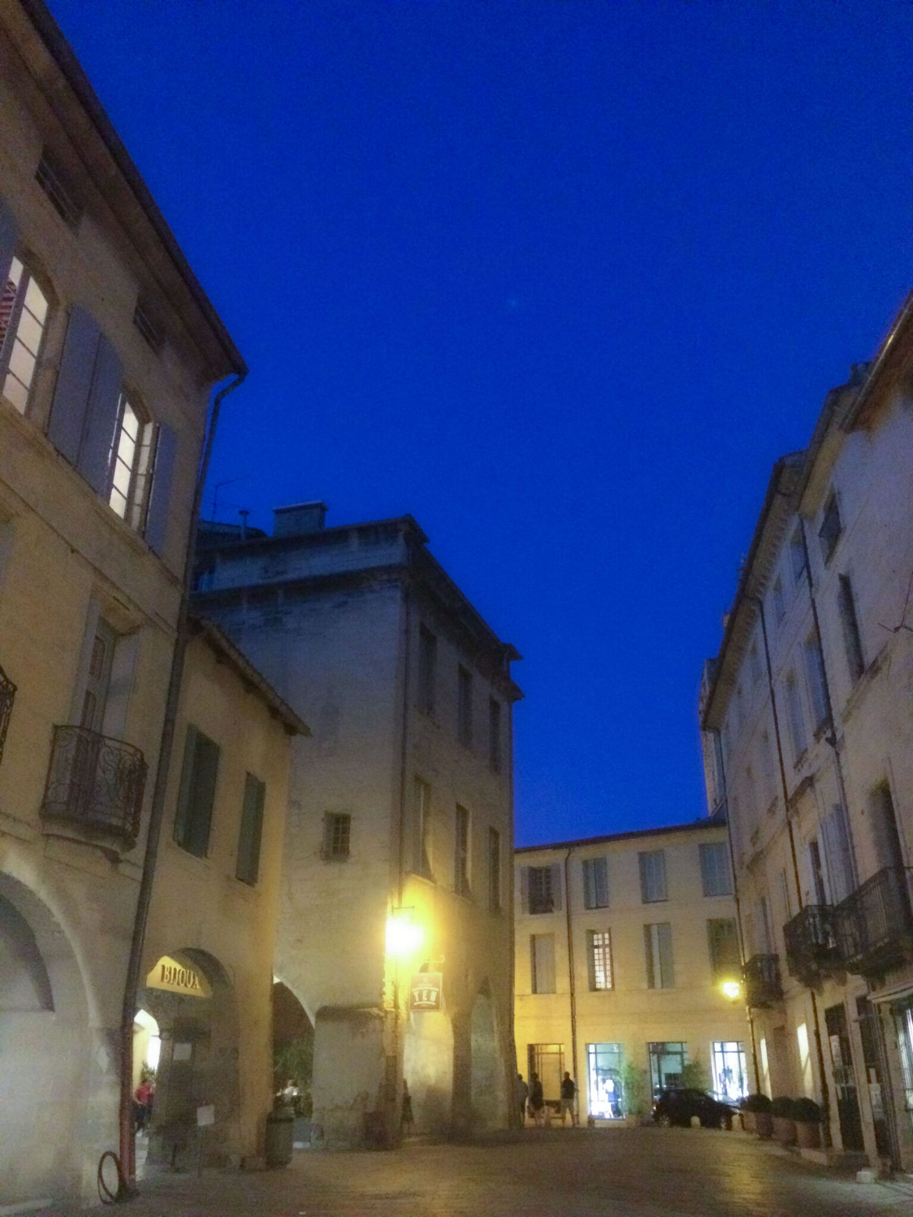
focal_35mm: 29
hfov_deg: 48.2
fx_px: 1020
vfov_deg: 61.7
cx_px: 456
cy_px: 608
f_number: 2.2
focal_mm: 4.15
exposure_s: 1/17
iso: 1000
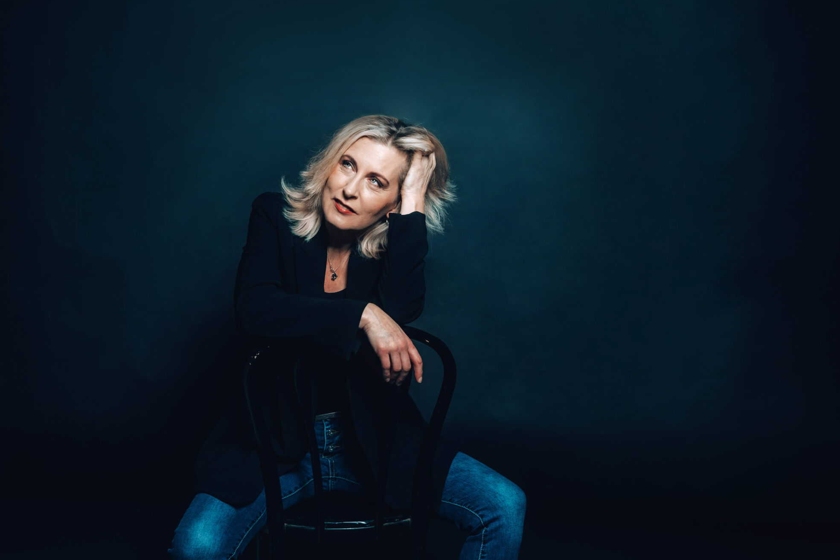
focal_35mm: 52
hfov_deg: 38.2
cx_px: 406
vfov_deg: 26.0
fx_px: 1213
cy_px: 278
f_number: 2
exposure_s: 1/250
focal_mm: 33
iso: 500
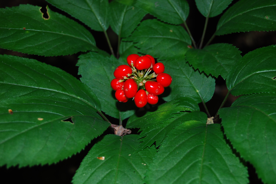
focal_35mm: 82
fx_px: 633
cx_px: 138
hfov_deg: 24.6
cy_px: 92
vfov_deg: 16.6
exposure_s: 1/125
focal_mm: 55
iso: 100
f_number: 5.6
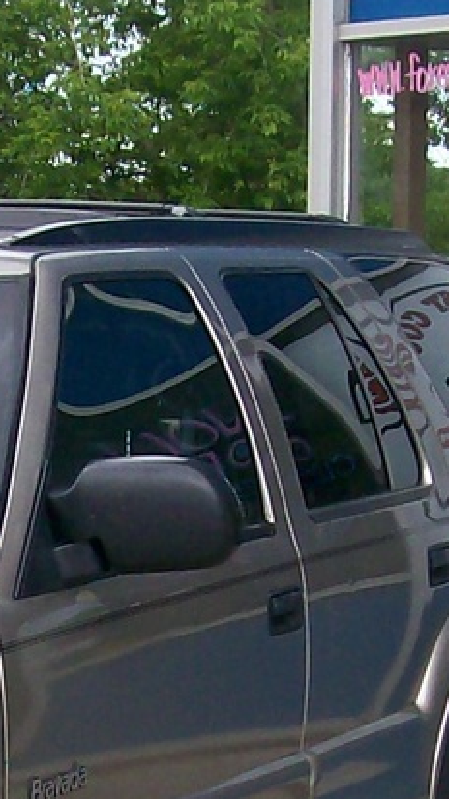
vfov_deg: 14.0
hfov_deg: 7.9
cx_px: -27
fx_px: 3220
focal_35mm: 152
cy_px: 720
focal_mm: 6
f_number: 2.7
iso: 80
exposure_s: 1/445
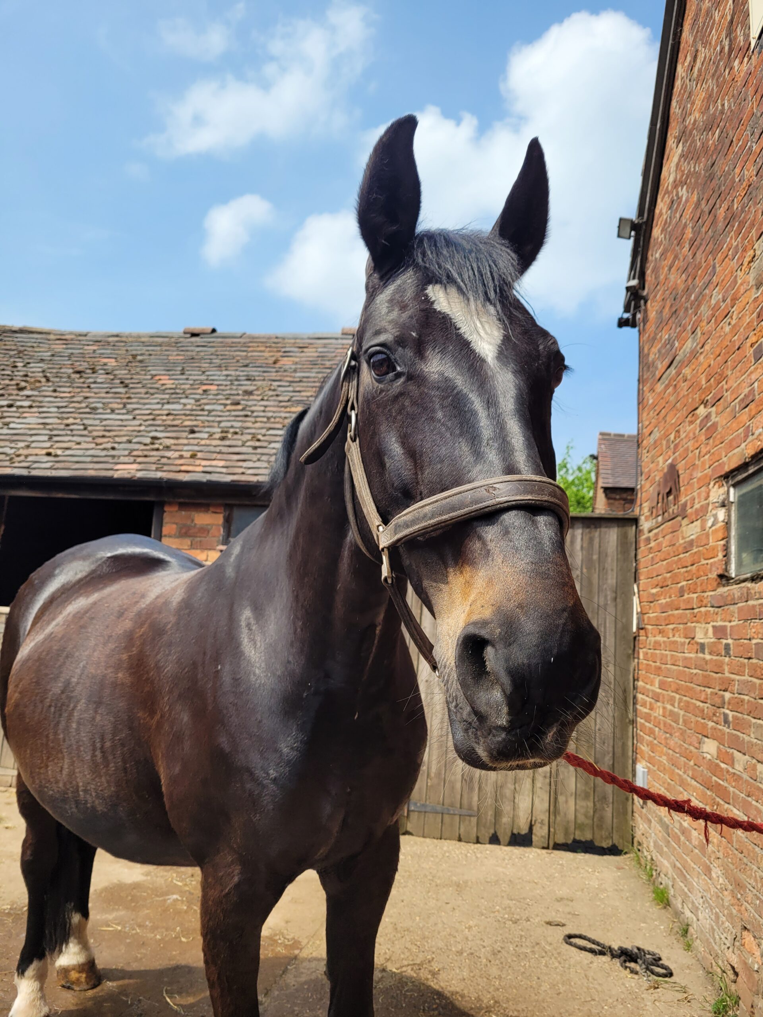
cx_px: 382
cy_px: 508
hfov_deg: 53.1
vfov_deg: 67.3
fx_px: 764
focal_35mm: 26
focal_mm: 5.4
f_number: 1.8
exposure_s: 1/1824
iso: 40
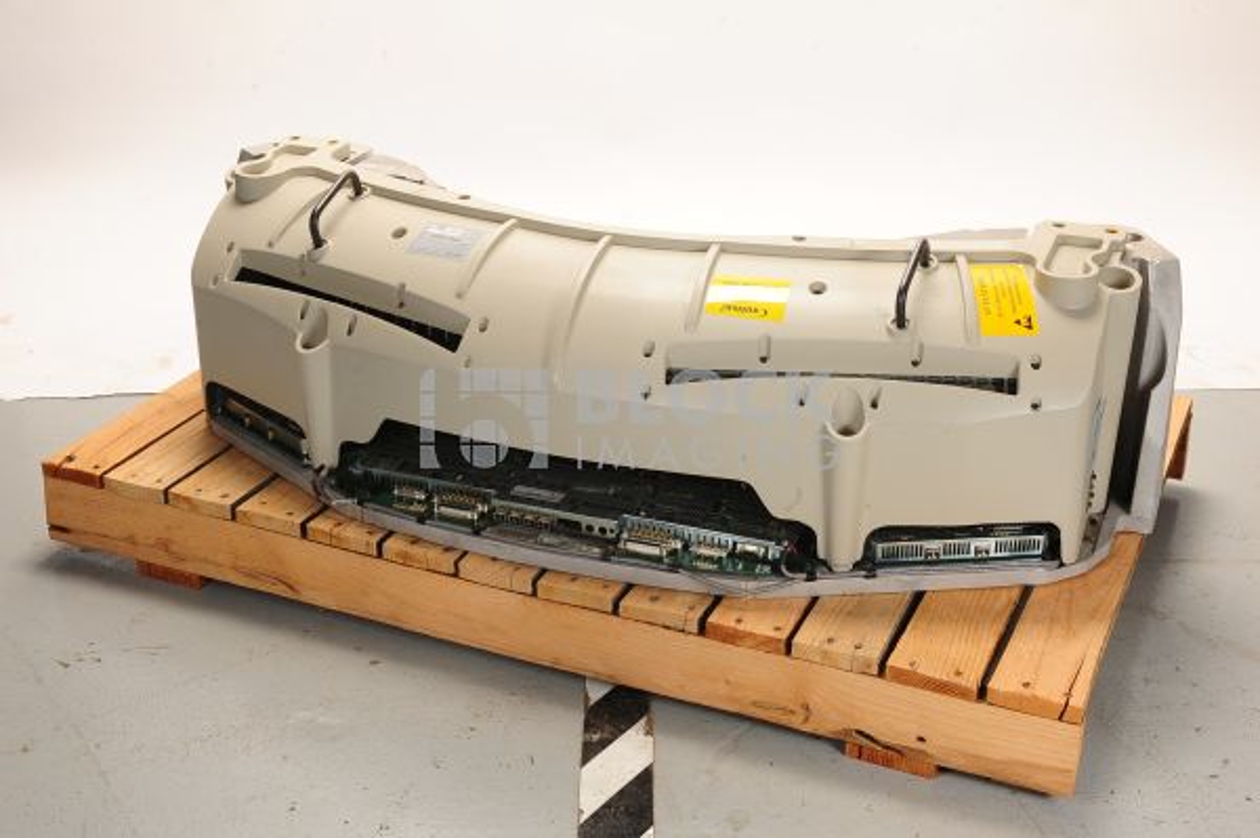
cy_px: 419
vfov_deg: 26.9
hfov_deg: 39.6
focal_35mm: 50
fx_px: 1749
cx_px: 630
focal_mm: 50
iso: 320
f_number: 13
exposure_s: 1/160
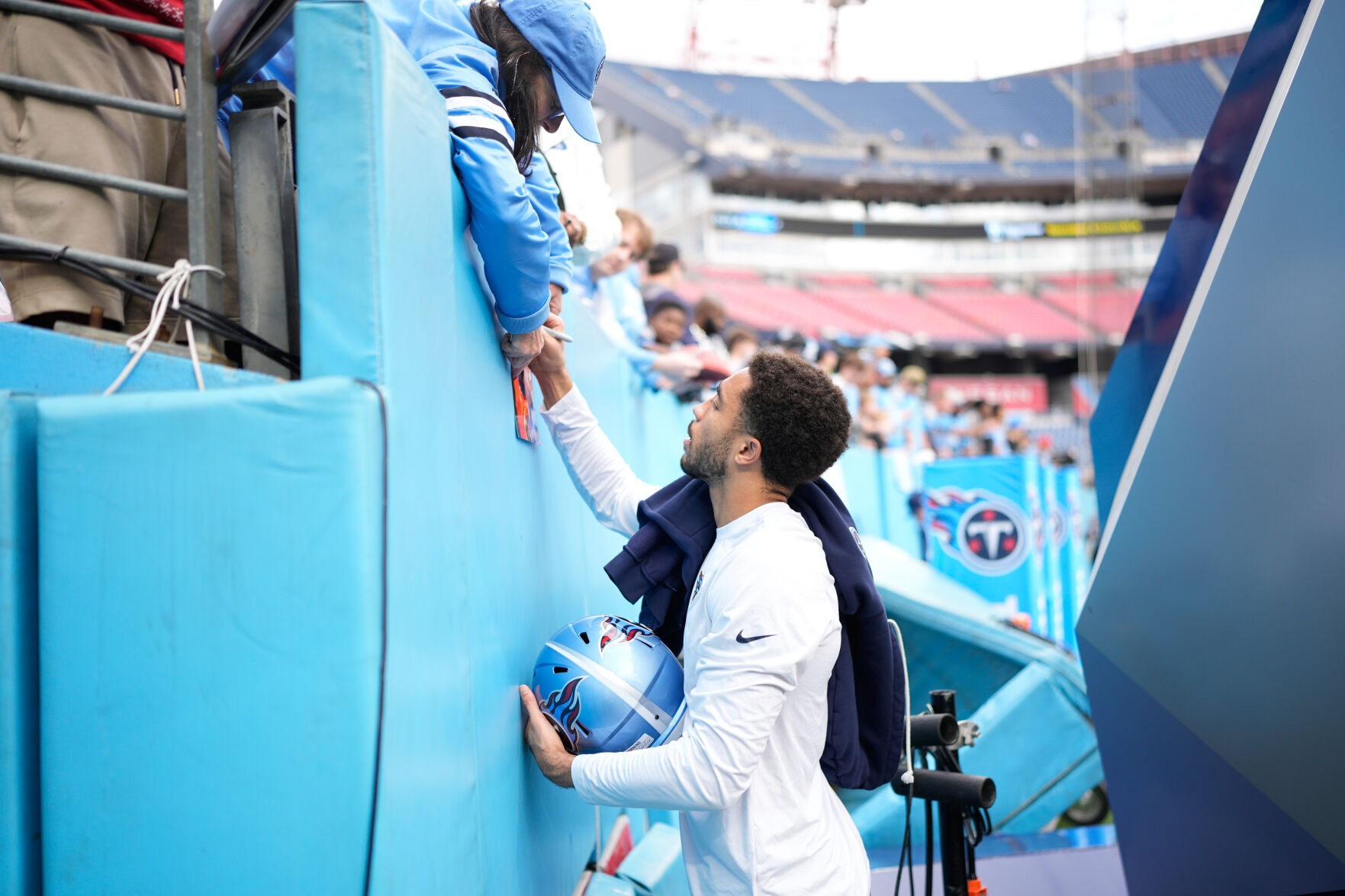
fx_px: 1307
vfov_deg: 37.8
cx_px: 672
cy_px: 448
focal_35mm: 35
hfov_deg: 54.4
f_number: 1.4
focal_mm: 35
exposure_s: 1/2000
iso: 250
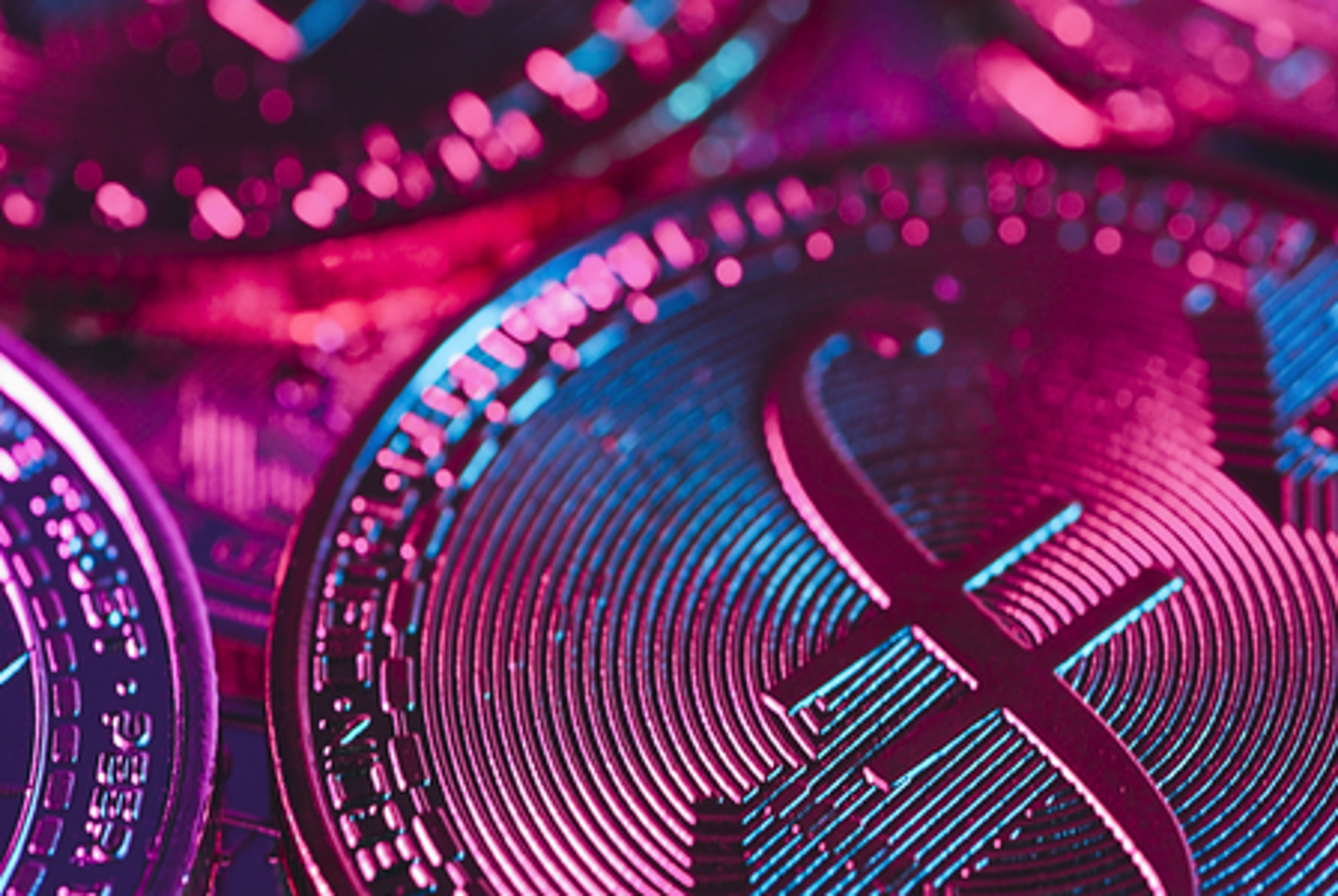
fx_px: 8299
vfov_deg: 6.2
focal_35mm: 223
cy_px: 541
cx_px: 1141
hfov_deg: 9.2
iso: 125
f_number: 8
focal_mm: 100
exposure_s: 1/13
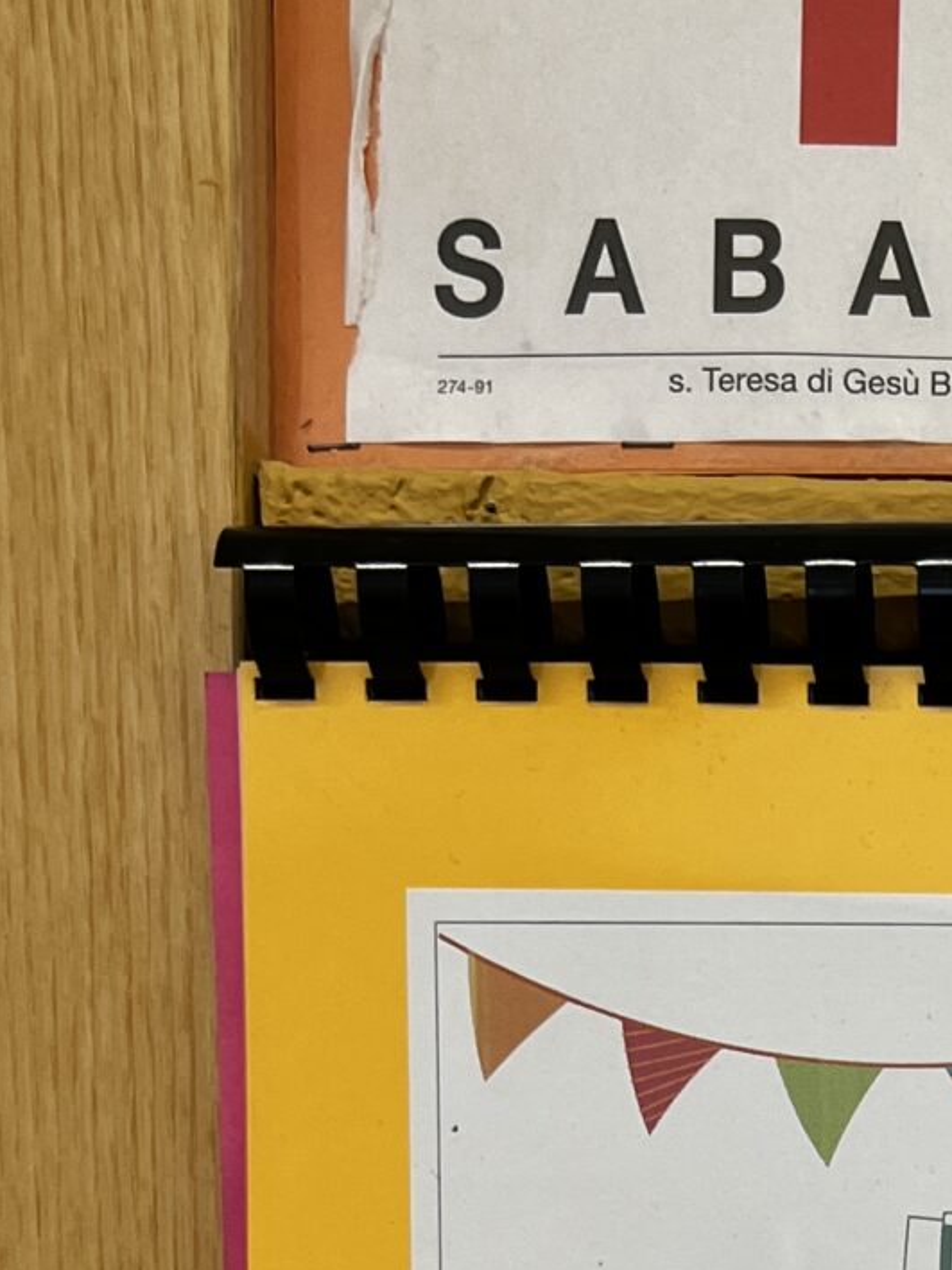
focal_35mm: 94
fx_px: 3447
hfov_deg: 14.6
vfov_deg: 19.1
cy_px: 1708
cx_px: 1456
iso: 50
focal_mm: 5.7
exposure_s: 1/100
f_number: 1.5
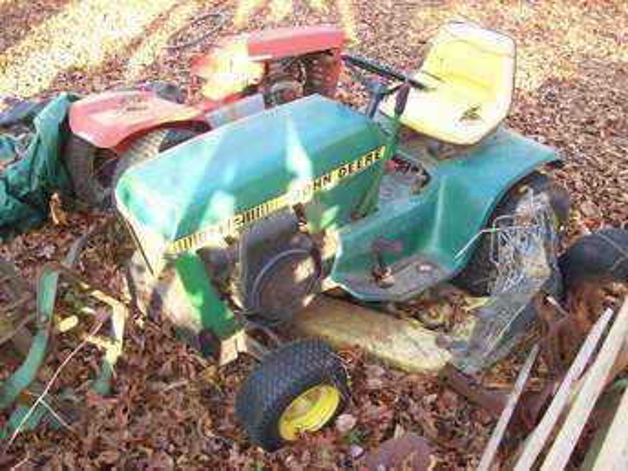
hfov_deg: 51.4
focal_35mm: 36
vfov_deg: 39.7
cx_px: 314
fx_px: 653
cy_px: 236
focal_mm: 6
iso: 140
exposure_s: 1/64
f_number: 2.7
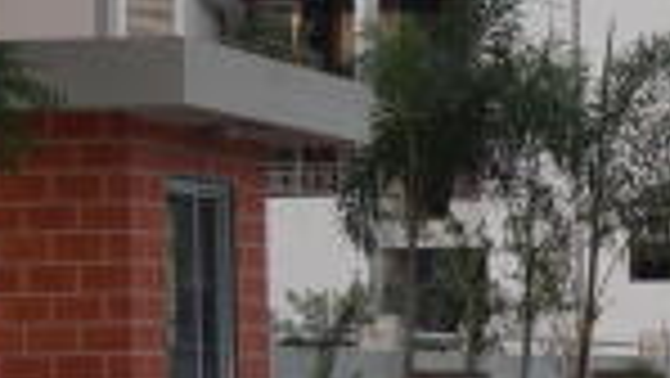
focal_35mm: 190
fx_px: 3377
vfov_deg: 6.3
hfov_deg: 10.7
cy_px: 500
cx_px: 1140
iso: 250
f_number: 4.5
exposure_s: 1/160
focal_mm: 30
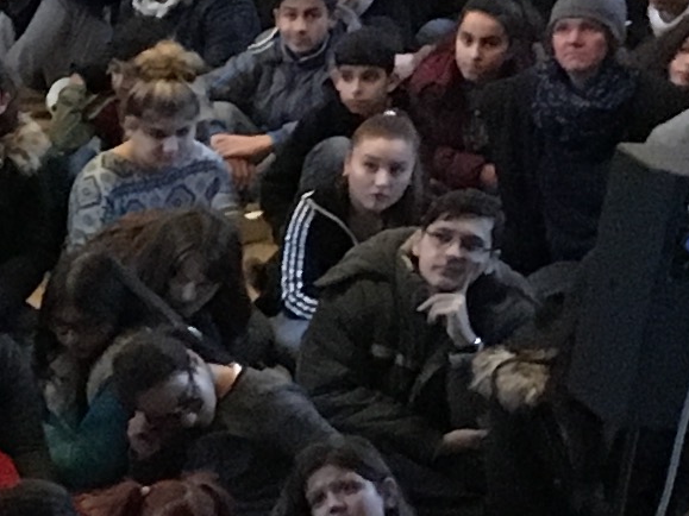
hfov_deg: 8.5
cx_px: -1257
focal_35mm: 202
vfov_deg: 7.3
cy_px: 545
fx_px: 4020
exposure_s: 1/17
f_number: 2.2
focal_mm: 4.15
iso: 250
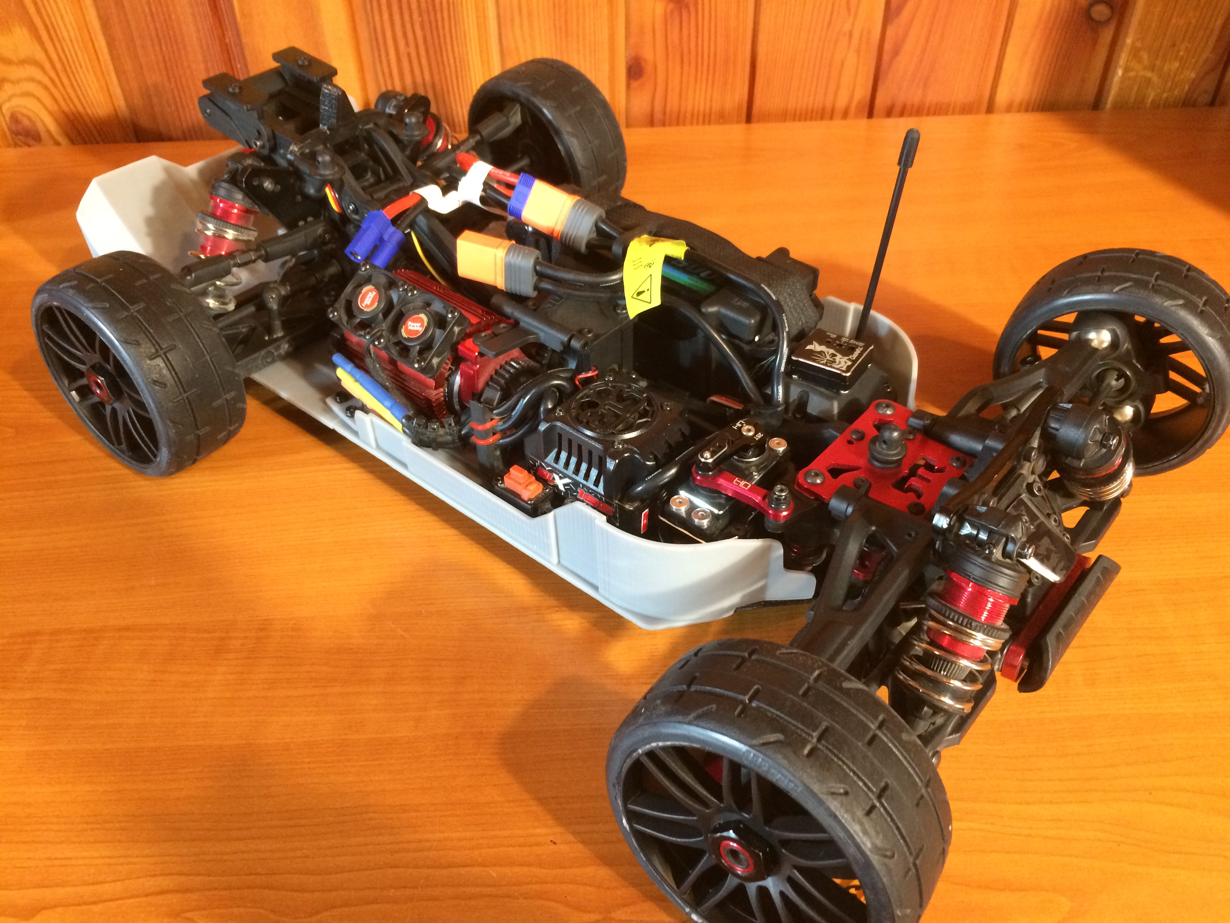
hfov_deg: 61.7
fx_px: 1030
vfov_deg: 48.2
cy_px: 462
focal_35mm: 29
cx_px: 615
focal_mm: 4.15
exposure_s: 1/17
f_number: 2.2
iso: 250
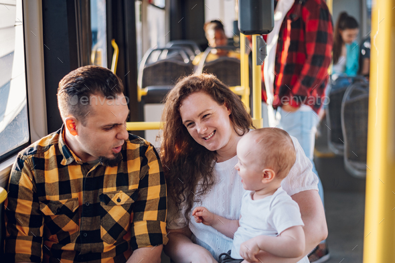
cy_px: 132
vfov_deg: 27.0
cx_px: 198
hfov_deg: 39.6
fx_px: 548
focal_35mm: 50
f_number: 1.8
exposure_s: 1/400
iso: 200
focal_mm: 50
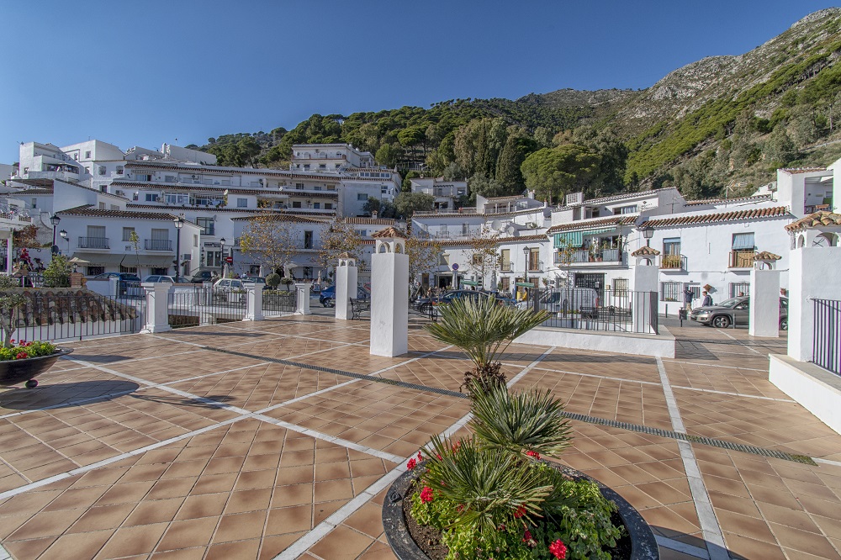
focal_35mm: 15
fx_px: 350
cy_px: 280
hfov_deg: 100.4
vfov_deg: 77.3
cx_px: 420
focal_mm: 10
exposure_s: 1/160
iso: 100
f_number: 14
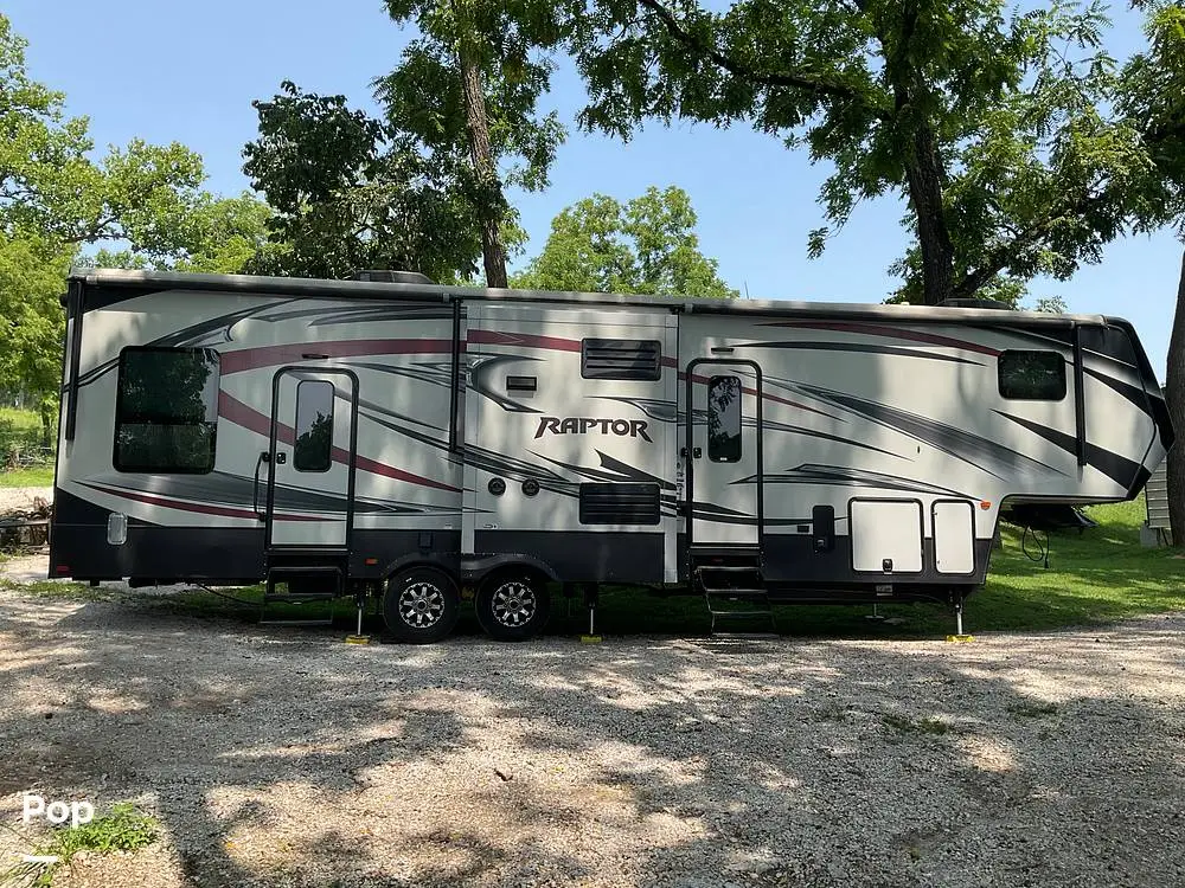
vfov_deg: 48.2
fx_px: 993
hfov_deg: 61.7
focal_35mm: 29
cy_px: 444
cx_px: 592
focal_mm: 3
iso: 16
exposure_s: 1/929
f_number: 1.8
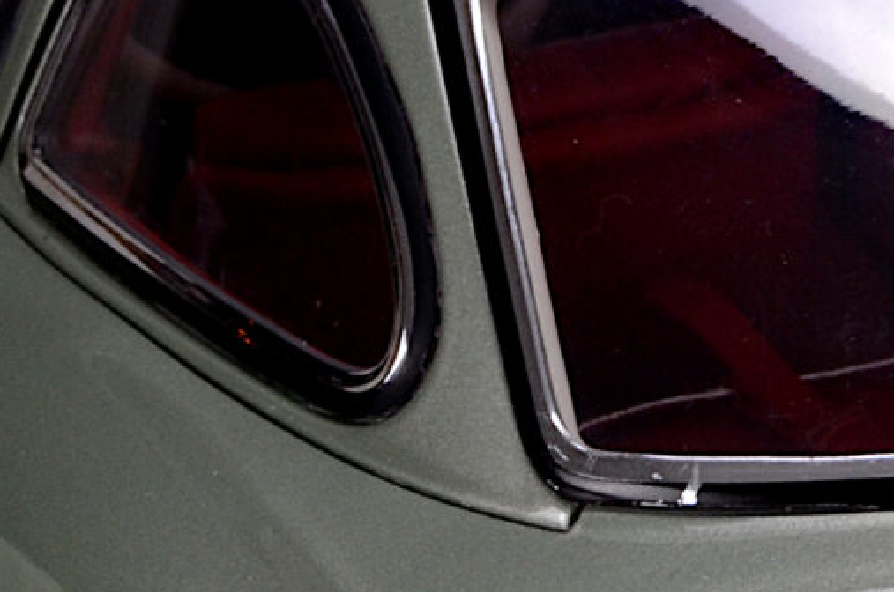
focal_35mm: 303
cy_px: 1106
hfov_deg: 6.6
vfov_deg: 4.5
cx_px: 1714
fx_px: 7510
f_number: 20
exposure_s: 1/15
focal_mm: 50
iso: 500
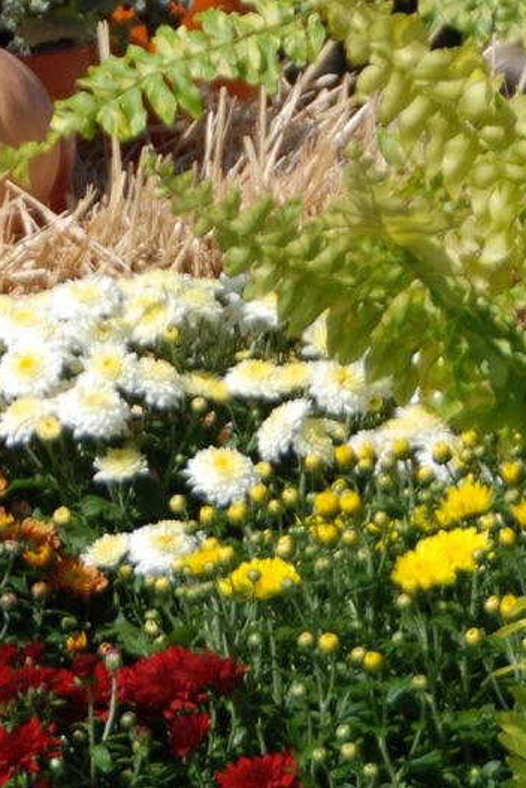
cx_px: -345
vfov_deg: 5.7
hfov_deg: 3.8
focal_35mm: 361
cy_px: 69
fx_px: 7901
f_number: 6.3
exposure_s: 1/640
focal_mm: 72
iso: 100
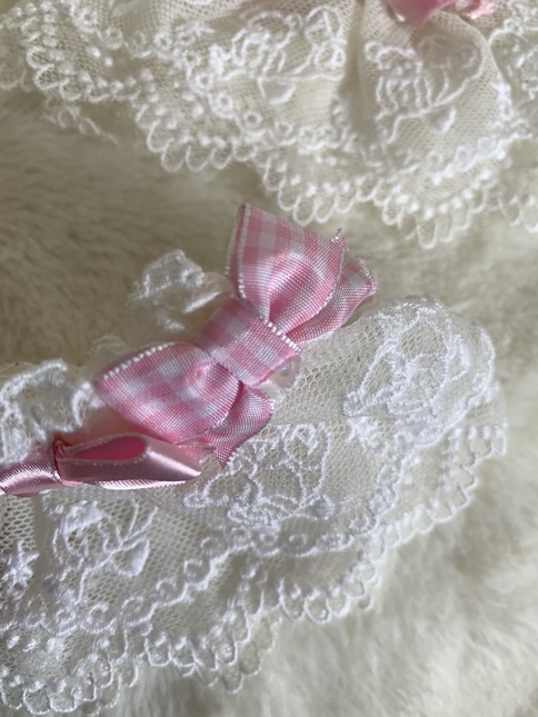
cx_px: 269
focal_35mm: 26
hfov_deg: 53.1
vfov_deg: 67.3
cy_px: 358
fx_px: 539
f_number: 1.8
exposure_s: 1/60
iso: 50
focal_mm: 4.25
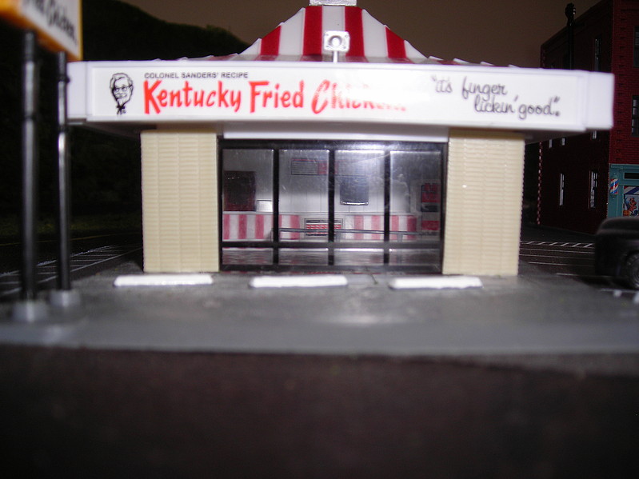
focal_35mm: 38
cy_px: 240
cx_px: 320
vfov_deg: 37.7
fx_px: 701
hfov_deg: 49.0
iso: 50
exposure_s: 1/60.1
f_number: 3.2
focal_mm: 6.3
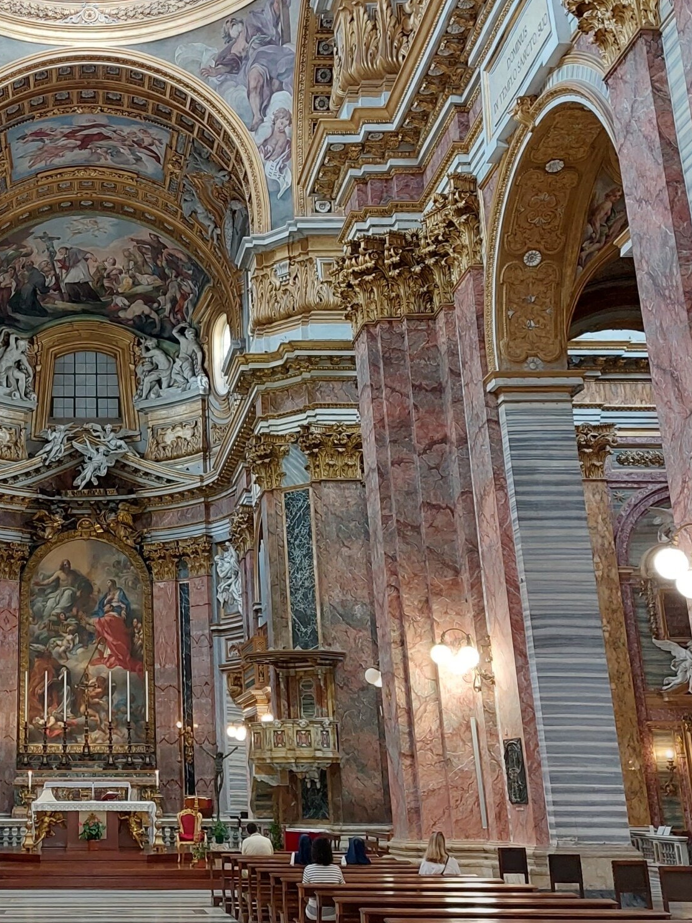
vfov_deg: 38.8
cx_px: 81
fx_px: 1306
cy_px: 379
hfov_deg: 28.6
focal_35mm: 49
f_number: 1.8
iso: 400
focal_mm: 5.23
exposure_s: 1/33
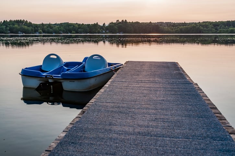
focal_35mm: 36
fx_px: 235
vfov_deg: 36.8
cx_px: 118
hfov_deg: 53.2
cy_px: 78
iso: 200
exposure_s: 1/500
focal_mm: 24
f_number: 16
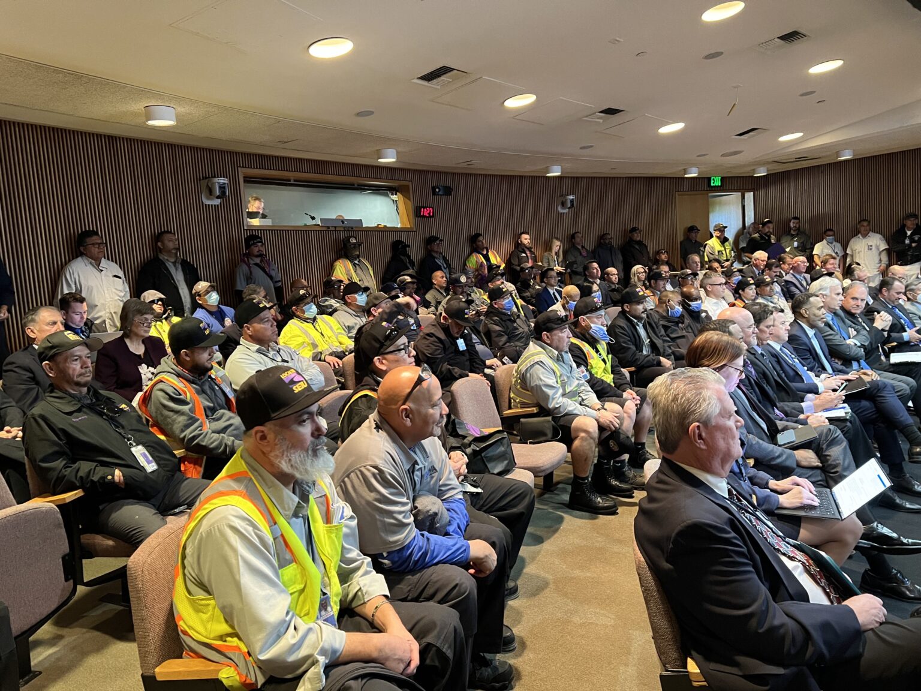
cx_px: 460
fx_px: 692
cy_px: 346
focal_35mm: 26
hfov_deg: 67.3
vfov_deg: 53.1
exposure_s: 1/30
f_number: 1.5
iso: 500
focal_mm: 5.7
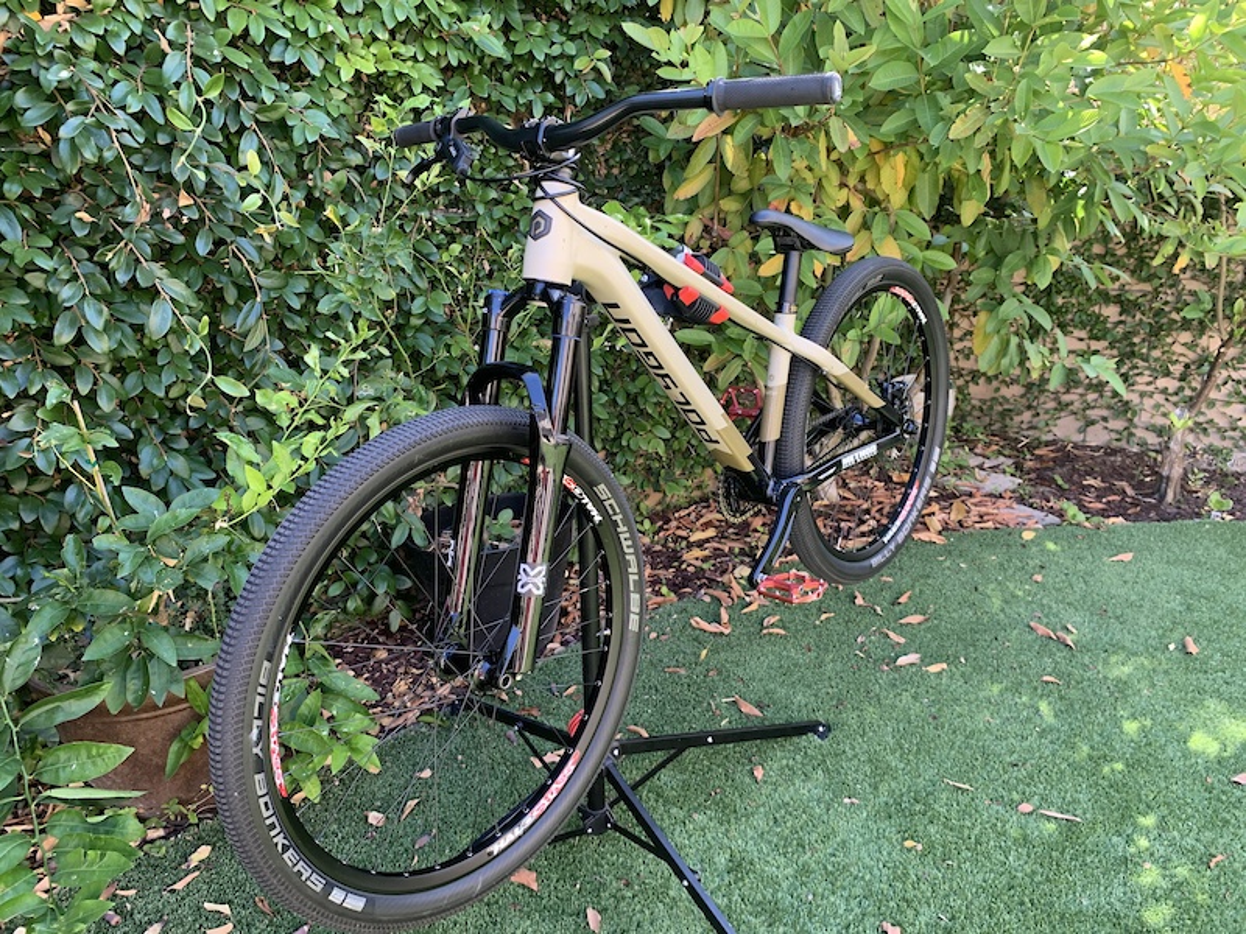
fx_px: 936
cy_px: 467
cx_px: 623
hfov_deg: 67.3
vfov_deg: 53.1
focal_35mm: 26
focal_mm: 4.25
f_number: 1.8
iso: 64
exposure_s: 1/121
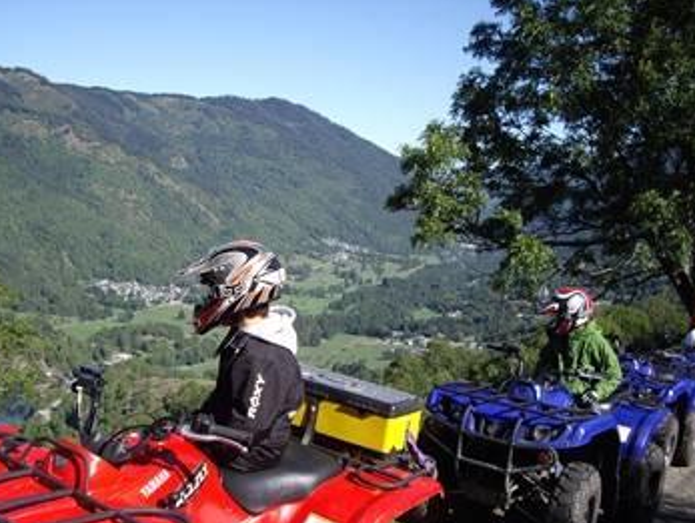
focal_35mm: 49
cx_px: 296
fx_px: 985
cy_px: 333
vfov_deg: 29.6
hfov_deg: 38.8
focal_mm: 7.9
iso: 64
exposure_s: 1/640
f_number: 2.8
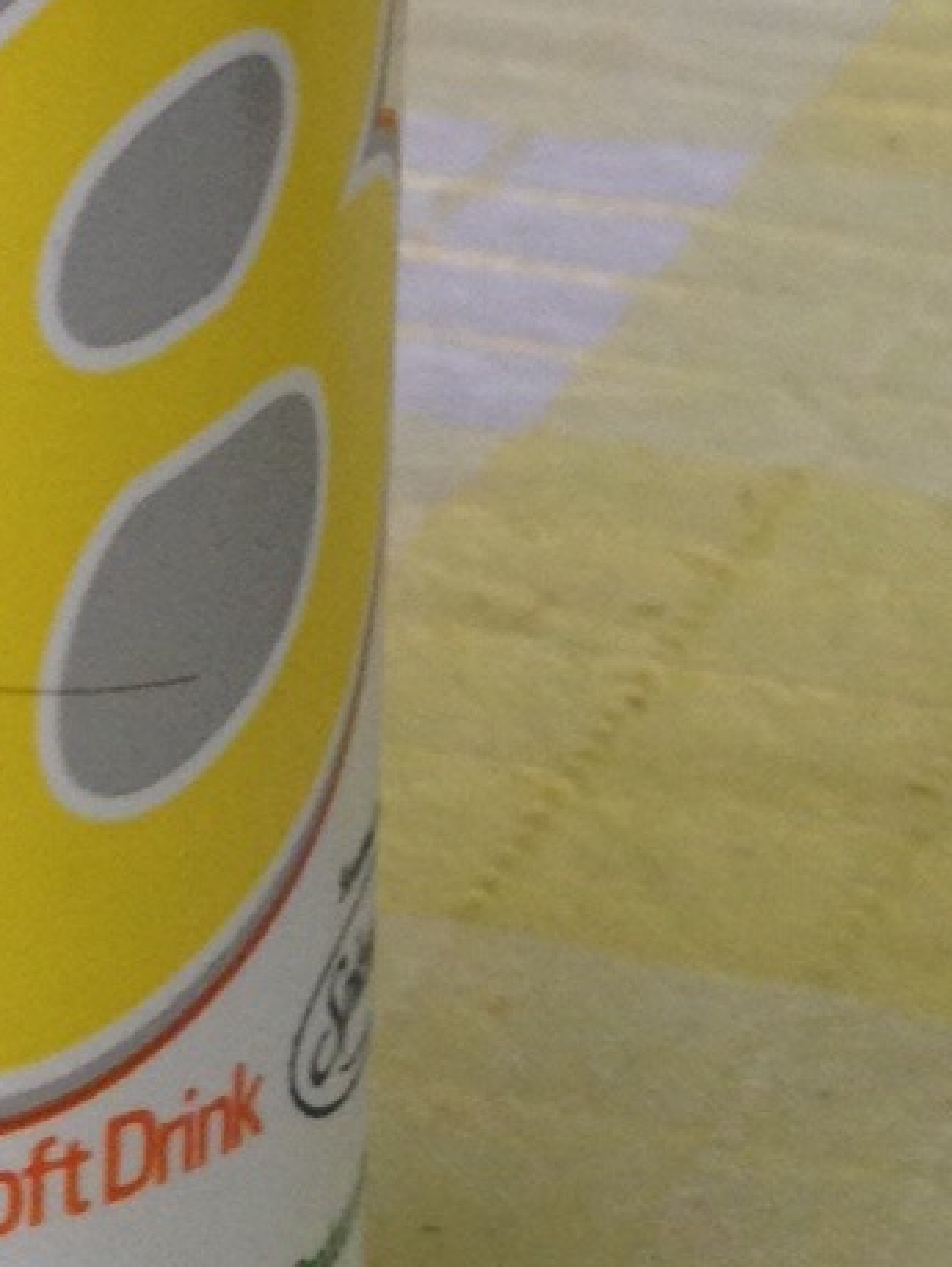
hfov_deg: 9.4
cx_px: -86
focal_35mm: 156
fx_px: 5712
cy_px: -450
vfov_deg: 12.2
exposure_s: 1/20
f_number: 2.4
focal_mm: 4.28
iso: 100
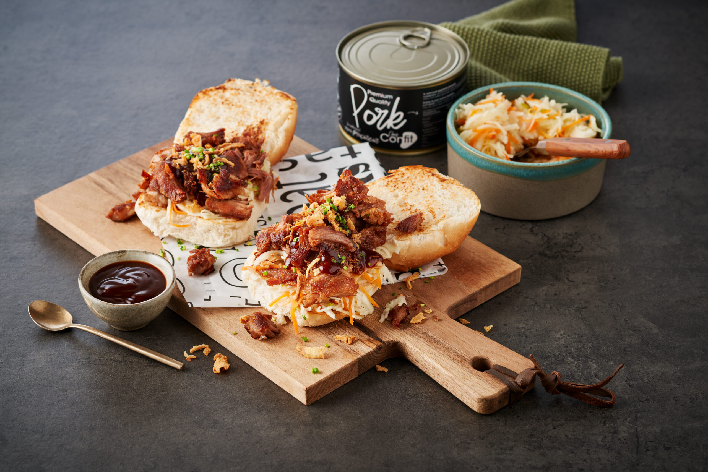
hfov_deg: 22.6
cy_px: 236
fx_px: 1770
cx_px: 354
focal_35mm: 90
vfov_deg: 15.2
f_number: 8
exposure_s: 1/160
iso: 80
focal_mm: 90
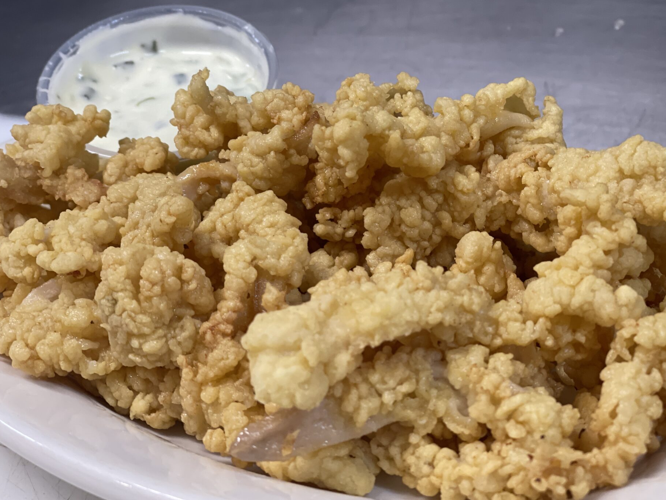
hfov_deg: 27.0
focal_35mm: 72
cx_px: 360
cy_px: 231
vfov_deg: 20.4
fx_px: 1385
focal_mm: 7.5
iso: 125
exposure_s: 1/60
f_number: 2.2
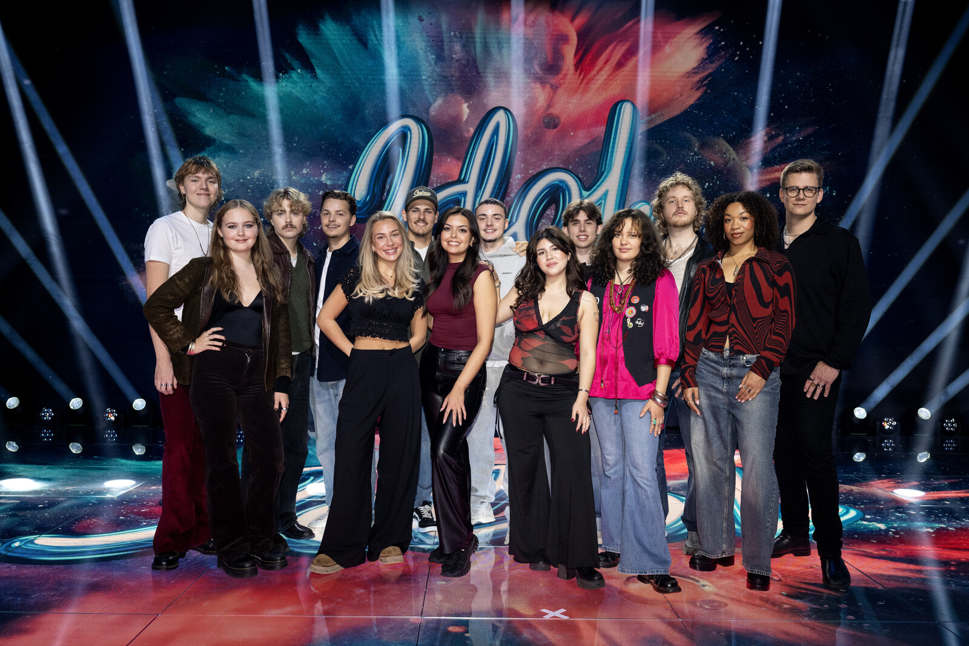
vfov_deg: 41.7
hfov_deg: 59.5
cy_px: 323
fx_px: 848
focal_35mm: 32
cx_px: 484
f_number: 5.6
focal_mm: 31.5
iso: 1600
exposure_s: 1/200
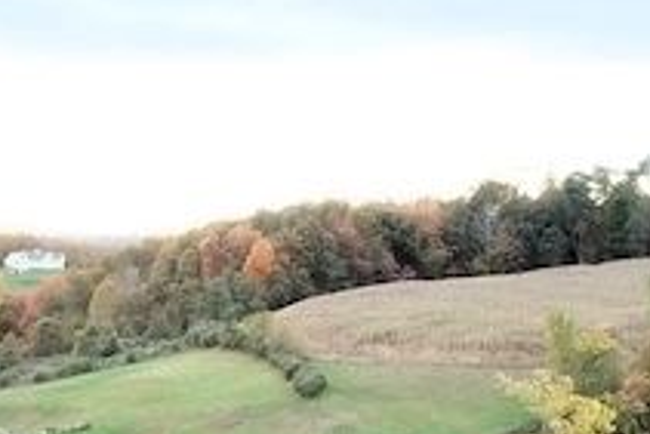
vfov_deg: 10.6
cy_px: 496
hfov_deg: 16.0
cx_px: 394
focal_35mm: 128
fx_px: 2313
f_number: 2.2
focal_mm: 4.73
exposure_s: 1/25
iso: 166
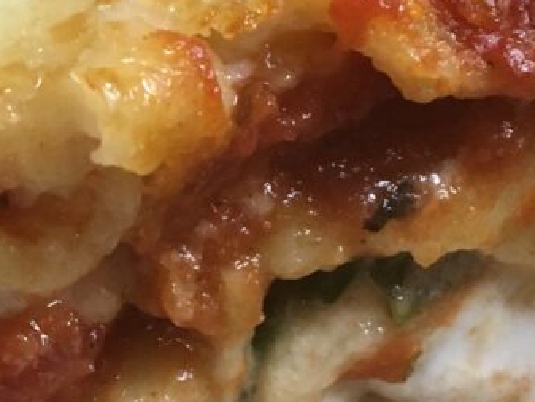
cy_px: 157
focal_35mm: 132
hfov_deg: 14.6
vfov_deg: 11.2
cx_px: -59
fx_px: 2041
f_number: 2.2
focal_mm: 4.15
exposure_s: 1/30
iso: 125
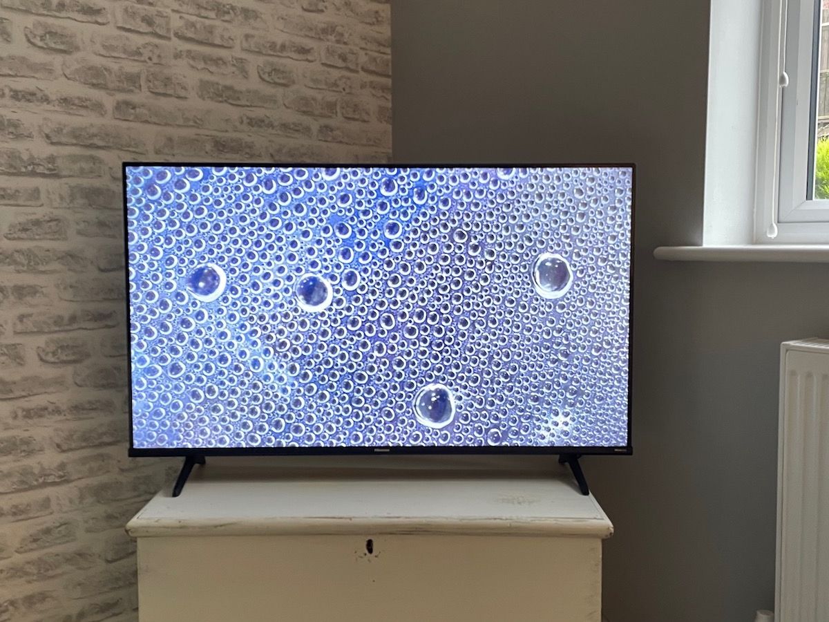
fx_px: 623
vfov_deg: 53.1
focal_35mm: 26
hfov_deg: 67.3
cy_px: 311
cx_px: 414
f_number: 1.6
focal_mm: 4.2
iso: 640
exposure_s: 1/30
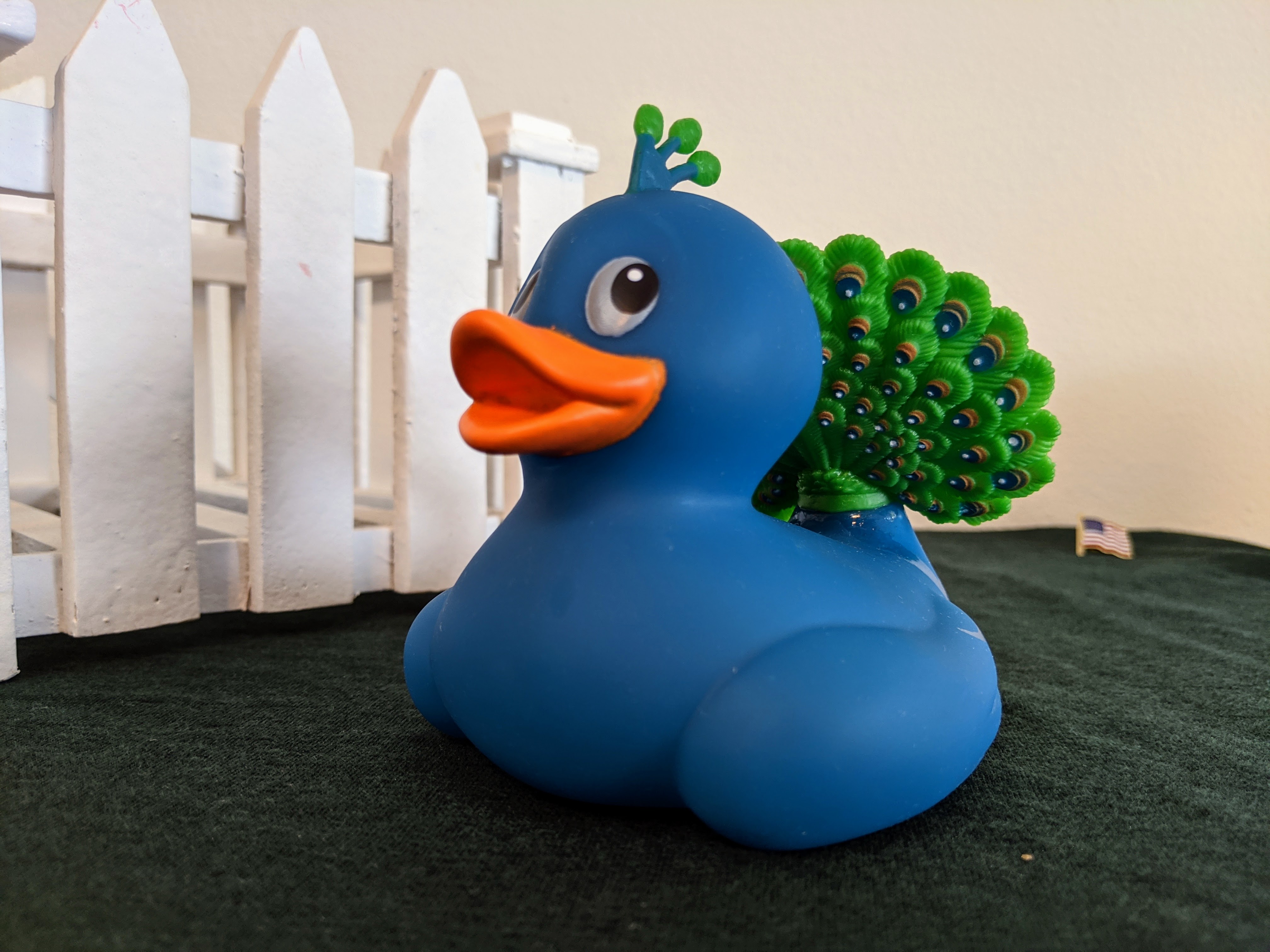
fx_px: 991
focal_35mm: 27
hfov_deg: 65.3
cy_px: 476
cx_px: 635
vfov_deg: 51.4
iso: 75
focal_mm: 4.44
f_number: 1.8
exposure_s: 1/59.9
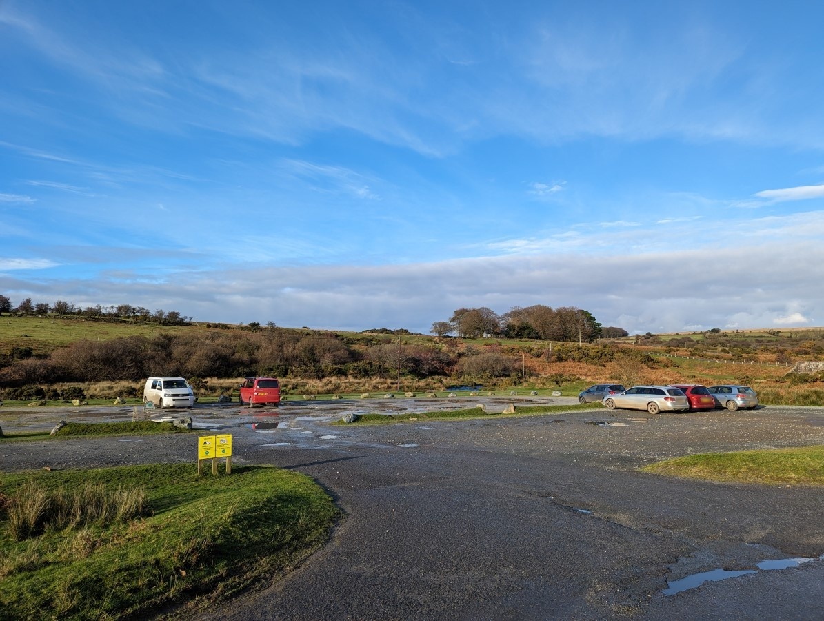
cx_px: 412
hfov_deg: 71.5
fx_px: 572
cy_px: 310
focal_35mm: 24
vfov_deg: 56.9
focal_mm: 6.81
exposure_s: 1/1230
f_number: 1.85
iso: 47
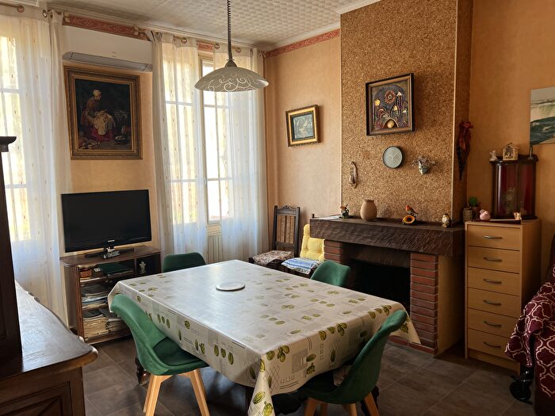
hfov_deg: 67.3
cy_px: 208
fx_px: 417
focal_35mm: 26
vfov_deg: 53.1
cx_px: 278
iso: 100
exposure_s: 1/100
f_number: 1.5
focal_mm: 5.7
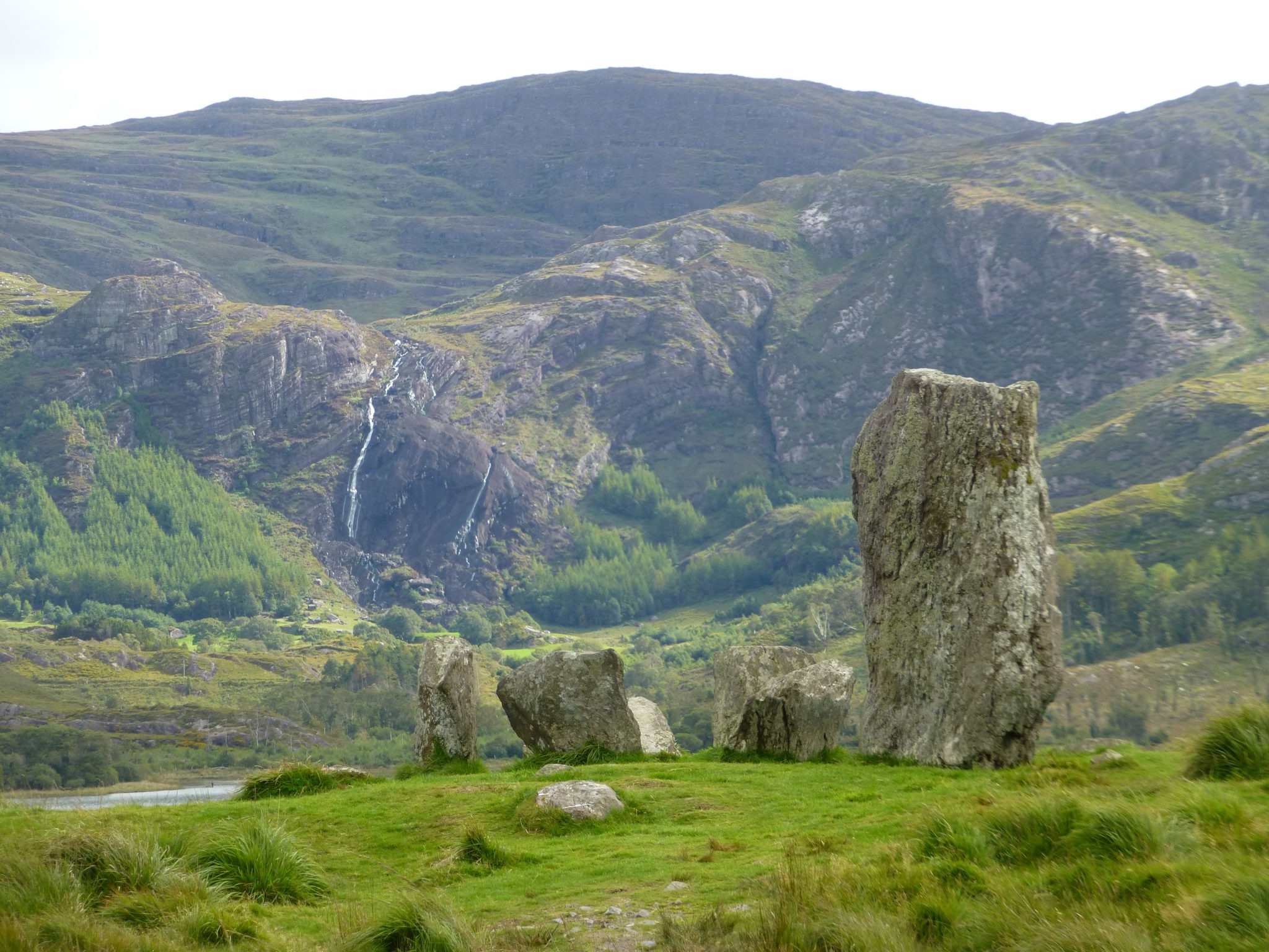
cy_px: 476
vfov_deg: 7.5
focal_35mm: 199
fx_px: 7295
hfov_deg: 9.9
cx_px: 634
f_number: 5.5
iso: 100
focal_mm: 35.6
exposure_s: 1/200
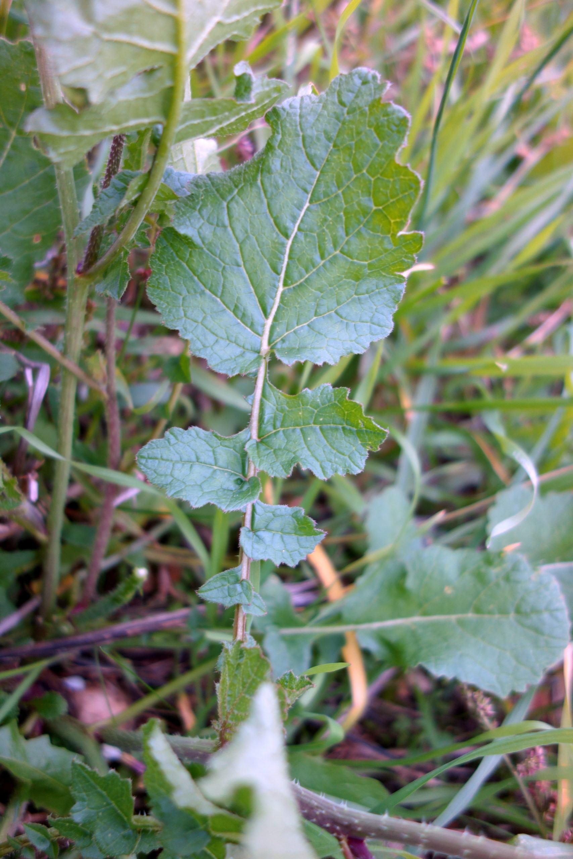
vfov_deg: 65.5
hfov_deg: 46.4
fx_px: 668
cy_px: 430
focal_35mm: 28
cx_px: 286
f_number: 1.8
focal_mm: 10.4
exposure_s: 1/80
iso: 125
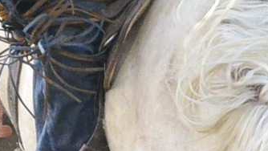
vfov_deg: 0.6
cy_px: 76
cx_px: 286
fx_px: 15643
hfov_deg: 1.0
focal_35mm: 2201
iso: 2000
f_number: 22
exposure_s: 1/800
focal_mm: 190
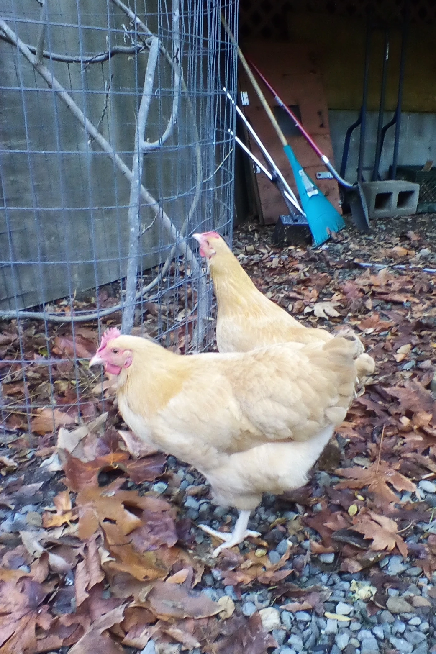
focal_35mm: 33
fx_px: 599
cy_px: 321
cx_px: 250
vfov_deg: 57.2
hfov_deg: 39.9
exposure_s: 1/30
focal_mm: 2.38
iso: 180
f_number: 2.4
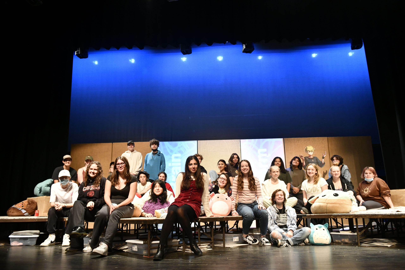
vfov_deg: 45.0
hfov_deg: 63.7
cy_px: 135
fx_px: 326
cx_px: 202
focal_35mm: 29
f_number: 4
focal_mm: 29
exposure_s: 1/60
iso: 1600
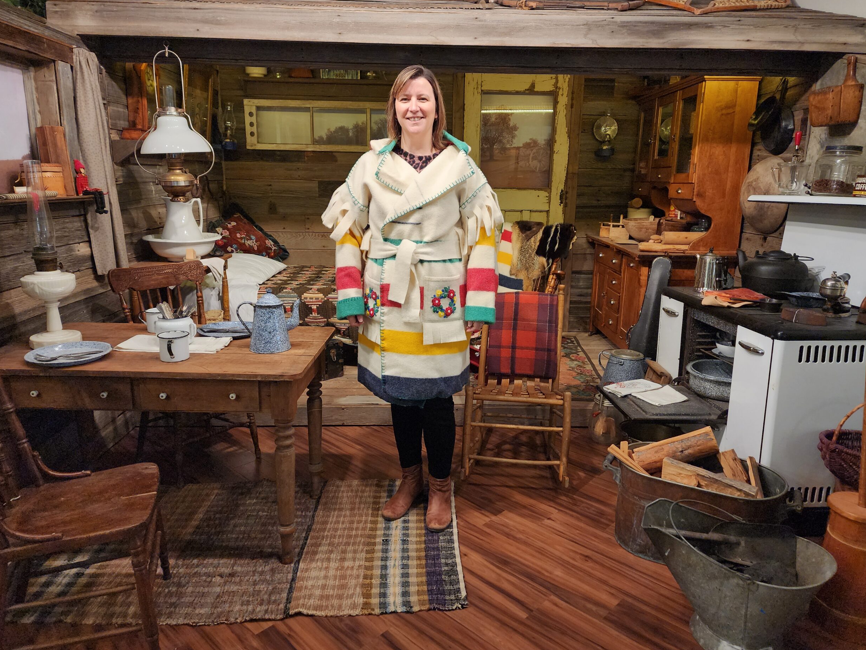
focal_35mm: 24
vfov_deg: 56.8
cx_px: 445
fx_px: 600
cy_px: 314
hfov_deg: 71.6
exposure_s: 1/120
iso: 320
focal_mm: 6.4
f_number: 1.8
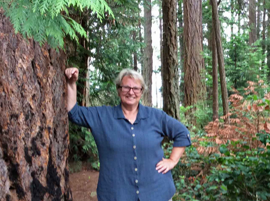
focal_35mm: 65
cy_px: 149
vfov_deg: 22.3
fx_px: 506
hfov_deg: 29.3
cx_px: 209
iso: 50
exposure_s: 1/24
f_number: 2.4
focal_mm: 3.3
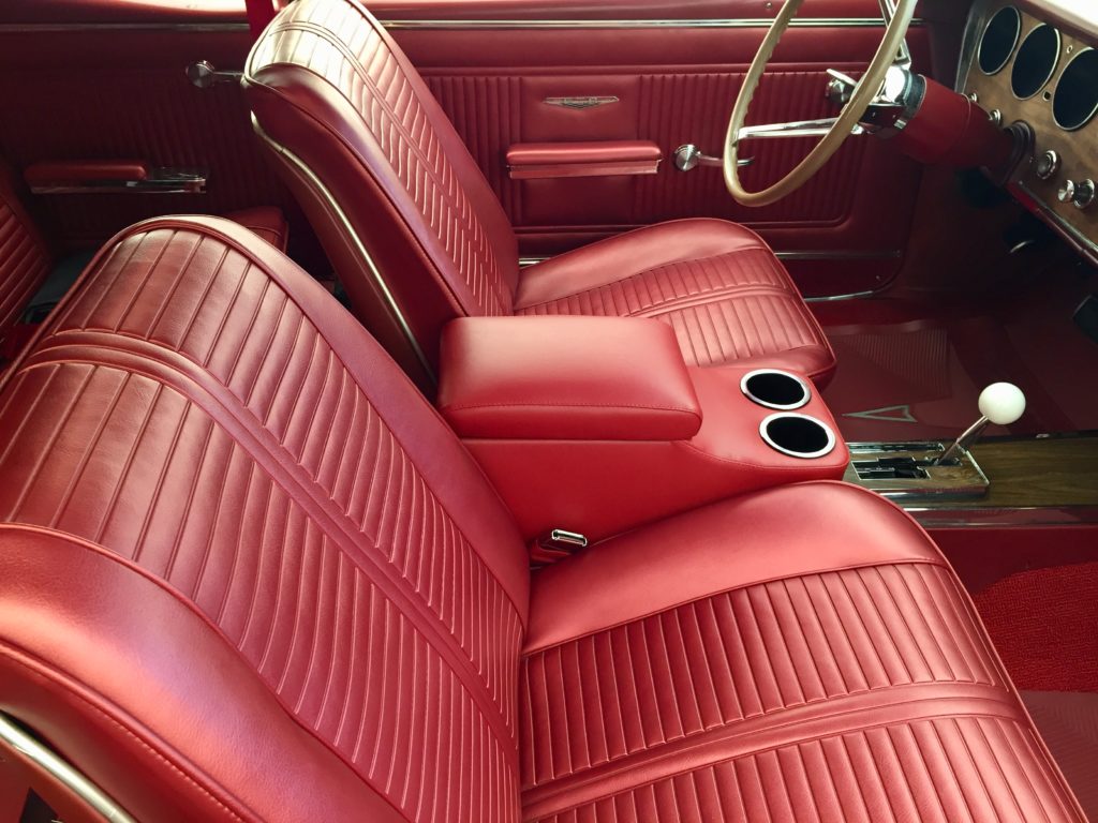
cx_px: 549
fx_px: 920
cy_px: 412
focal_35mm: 29
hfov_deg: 61.7
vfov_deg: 48.2
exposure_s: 1/30
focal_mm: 4.15
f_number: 2.2
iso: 64
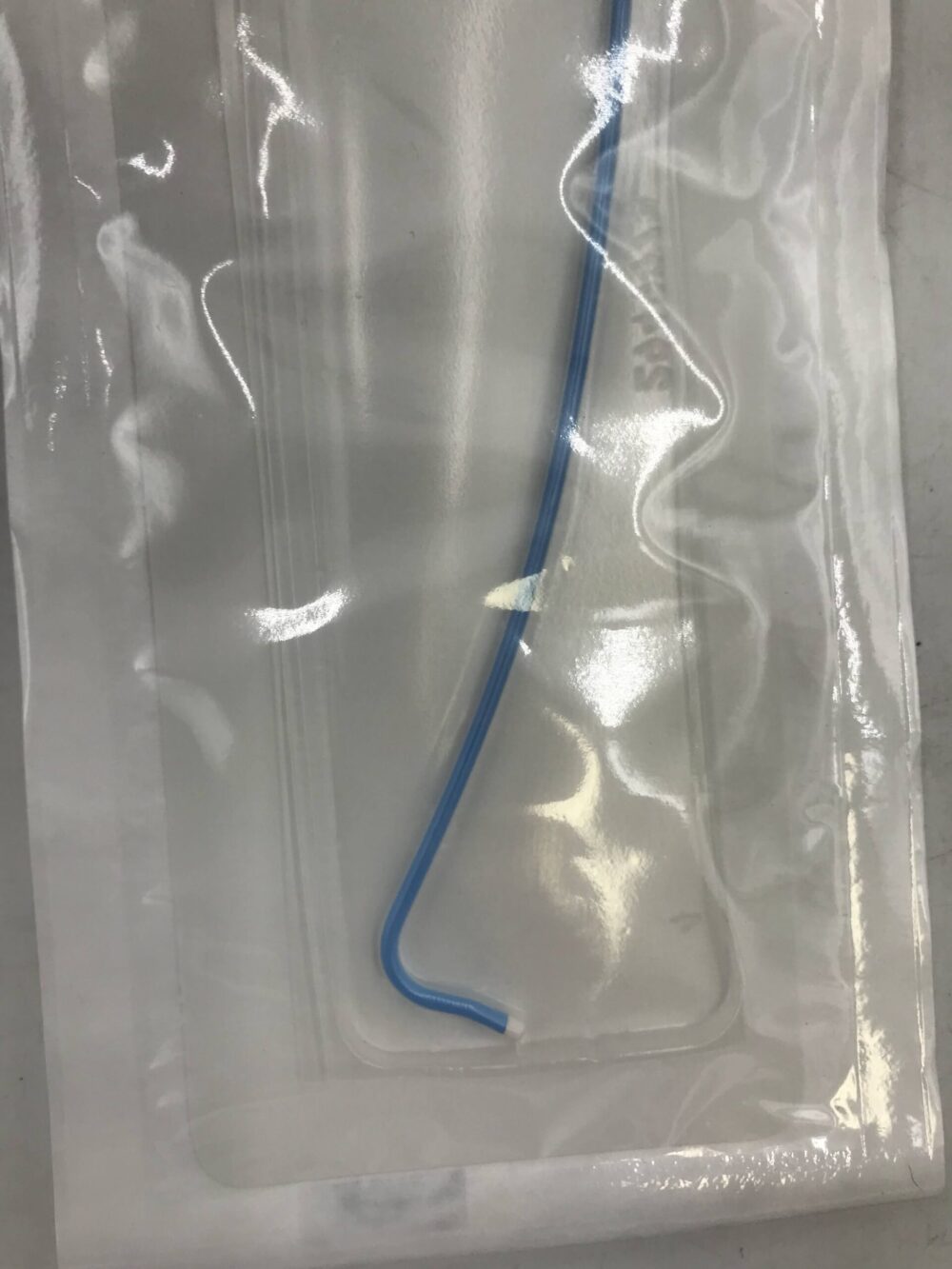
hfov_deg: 49.8
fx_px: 1027
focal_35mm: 28
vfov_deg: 63.4
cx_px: 476
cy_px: 634
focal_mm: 3.99
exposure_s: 1/130
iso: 20
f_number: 1.8
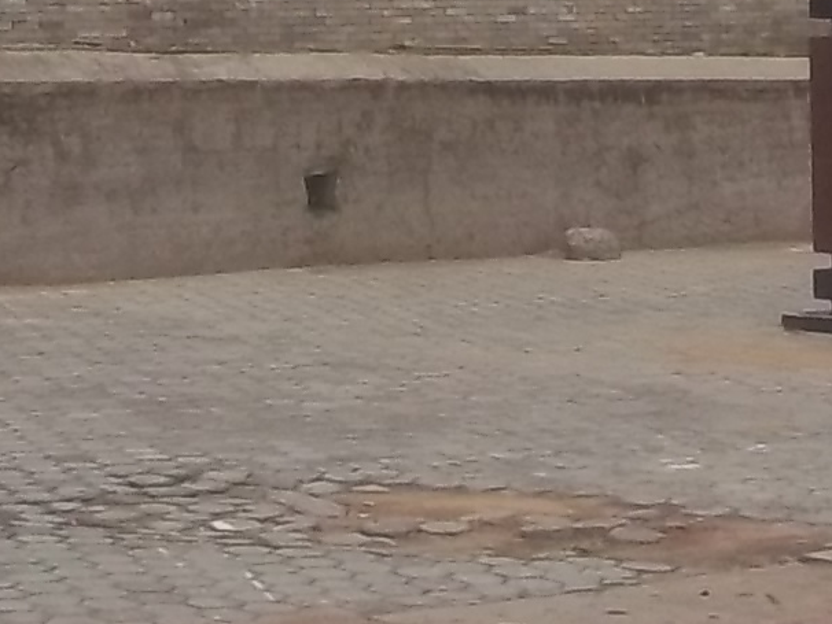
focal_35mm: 152
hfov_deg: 13.0
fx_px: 3655
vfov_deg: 9.2
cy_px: -602
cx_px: 357
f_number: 5.5
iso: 80
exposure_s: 1/640
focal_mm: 5.7
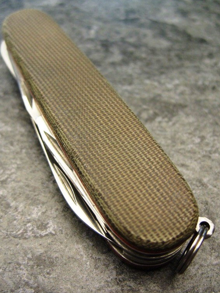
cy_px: 147
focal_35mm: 37
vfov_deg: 50.1
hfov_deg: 38.7
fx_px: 313
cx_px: 110
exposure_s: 1/45
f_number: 2.8
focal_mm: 7.8
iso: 160
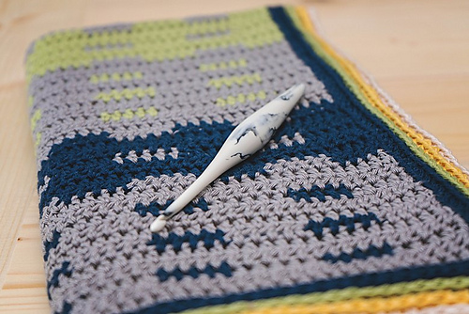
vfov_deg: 19.5
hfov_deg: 28.8
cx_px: 234
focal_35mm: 70
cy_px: 157
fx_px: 912
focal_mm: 70
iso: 500
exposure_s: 1/125
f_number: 5.6
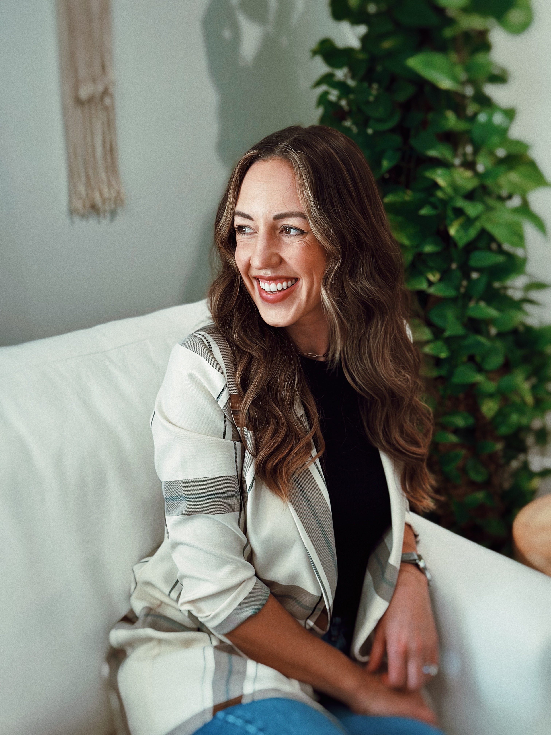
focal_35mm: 48
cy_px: 368
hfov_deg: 30.3
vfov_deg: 39.7
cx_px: 276
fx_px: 1019
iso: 100
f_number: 1.78
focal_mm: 6.86
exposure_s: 1/60
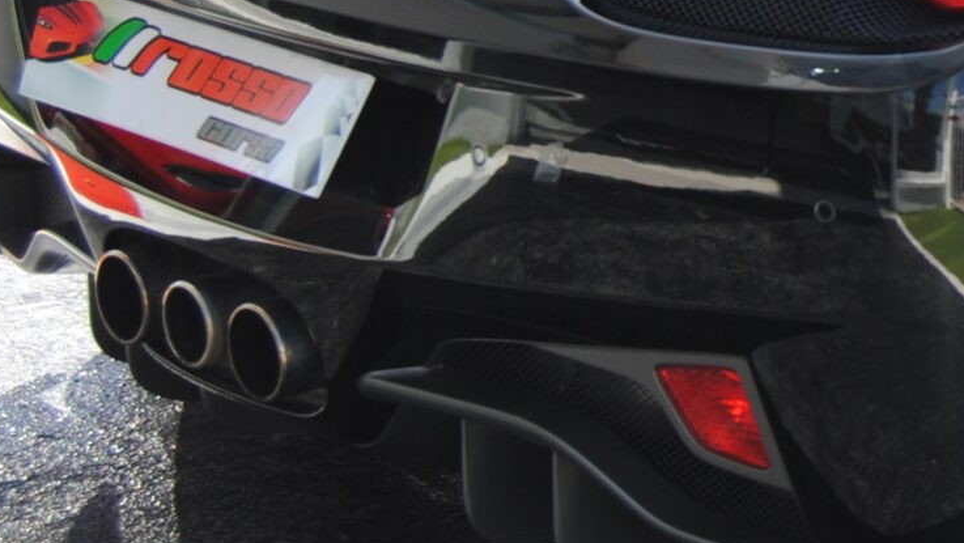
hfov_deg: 14.2
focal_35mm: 142
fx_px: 3631
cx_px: 1406
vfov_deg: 8.5
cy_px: 37
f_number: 5.6
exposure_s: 1/125
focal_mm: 26
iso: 100
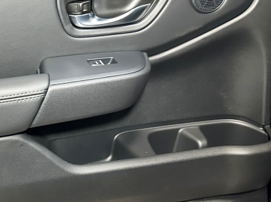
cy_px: 106
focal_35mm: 59
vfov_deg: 24.8
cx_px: 18
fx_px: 461
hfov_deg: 31.0
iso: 1000
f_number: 1.78
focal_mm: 6.86
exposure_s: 1/40
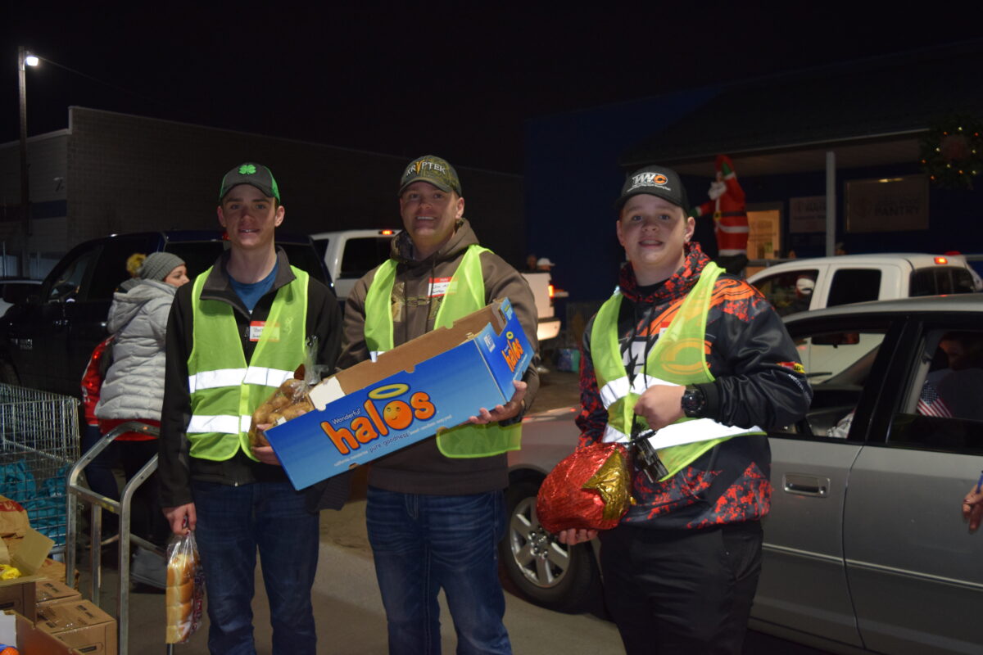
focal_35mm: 36
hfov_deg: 53.1
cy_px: 328
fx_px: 983
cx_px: 492
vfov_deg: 36.9
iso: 1250
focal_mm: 24
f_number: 4
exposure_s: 1/60
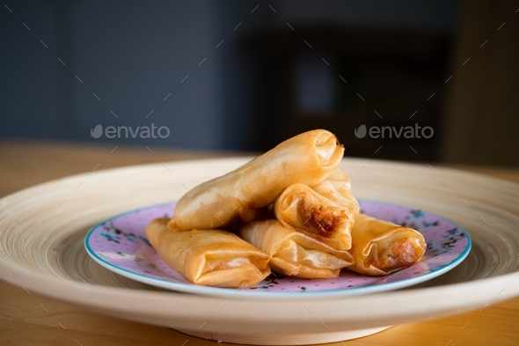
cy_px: 173
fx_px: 721
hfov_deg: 39.6
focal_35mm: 50
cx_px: 260
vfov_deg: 27.0
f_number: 4
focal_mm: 50
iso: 500
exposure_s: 1/60
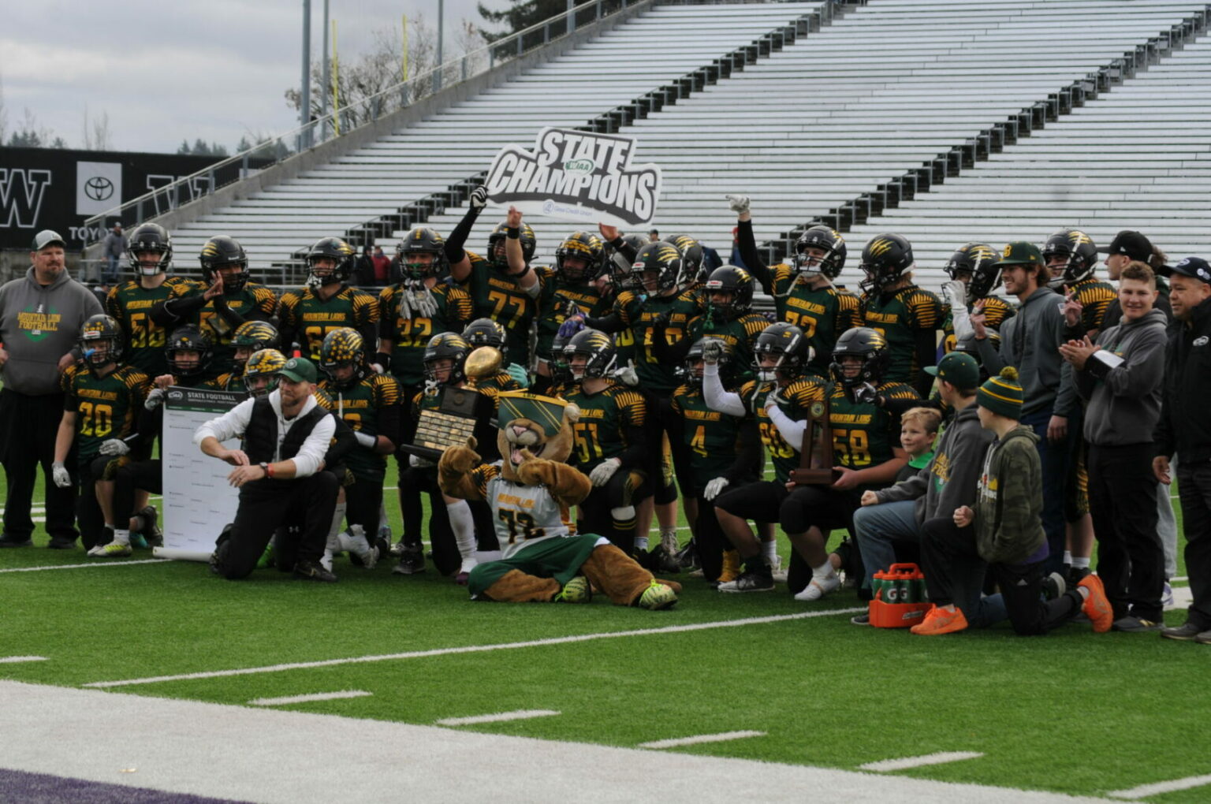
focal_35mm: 105
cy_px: 402
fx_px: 3528
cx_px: 606
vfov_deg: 13.0
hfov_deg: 19.5
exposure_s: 1/200
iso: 200
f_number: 7.1
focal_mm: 70
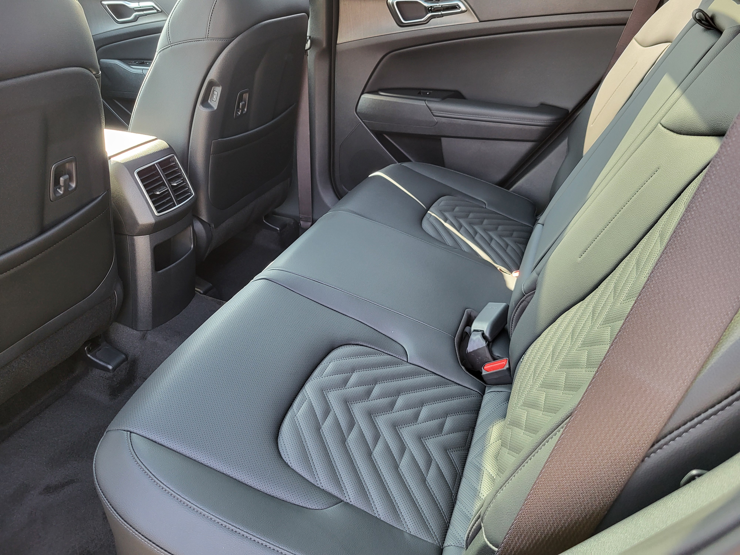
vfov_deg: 53.1
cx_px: 370
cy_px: 278
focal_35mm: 26
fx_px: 556
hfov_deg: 67.3
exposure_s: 1/120
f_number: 1.8
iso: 200
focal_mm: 5.4
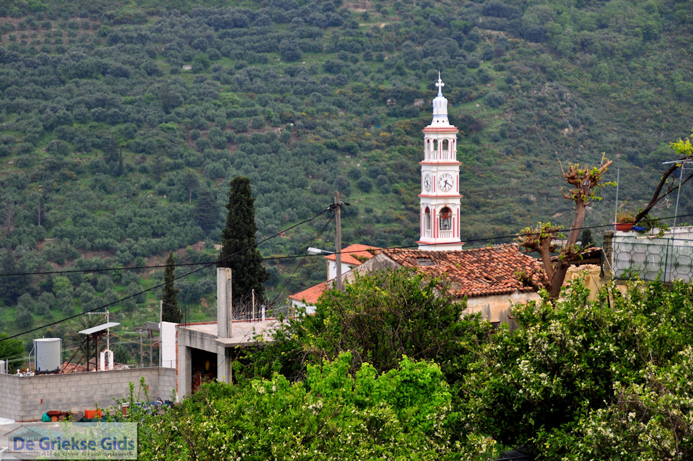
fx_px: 2163
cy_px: 230
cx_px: 346
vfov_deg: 12.1
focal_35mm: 112
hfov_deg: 18.2
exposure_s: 1/320
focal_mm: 75
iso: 200
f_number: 5.3
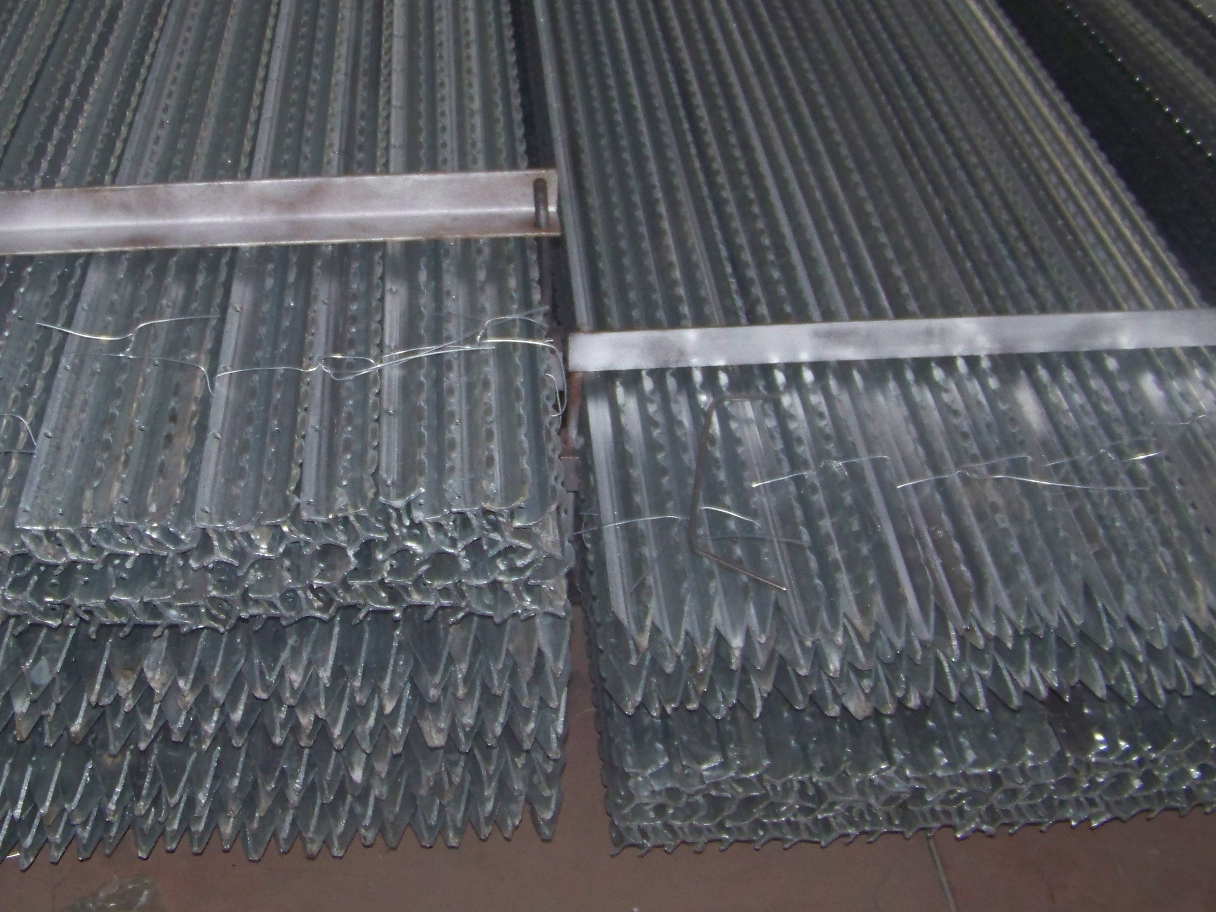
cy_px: 315
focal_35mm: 50
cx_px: 506
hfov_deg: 38.1
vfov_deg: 28.9
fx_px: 1757
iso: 200
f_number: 2.8
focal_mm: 5.85
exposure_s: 1/30
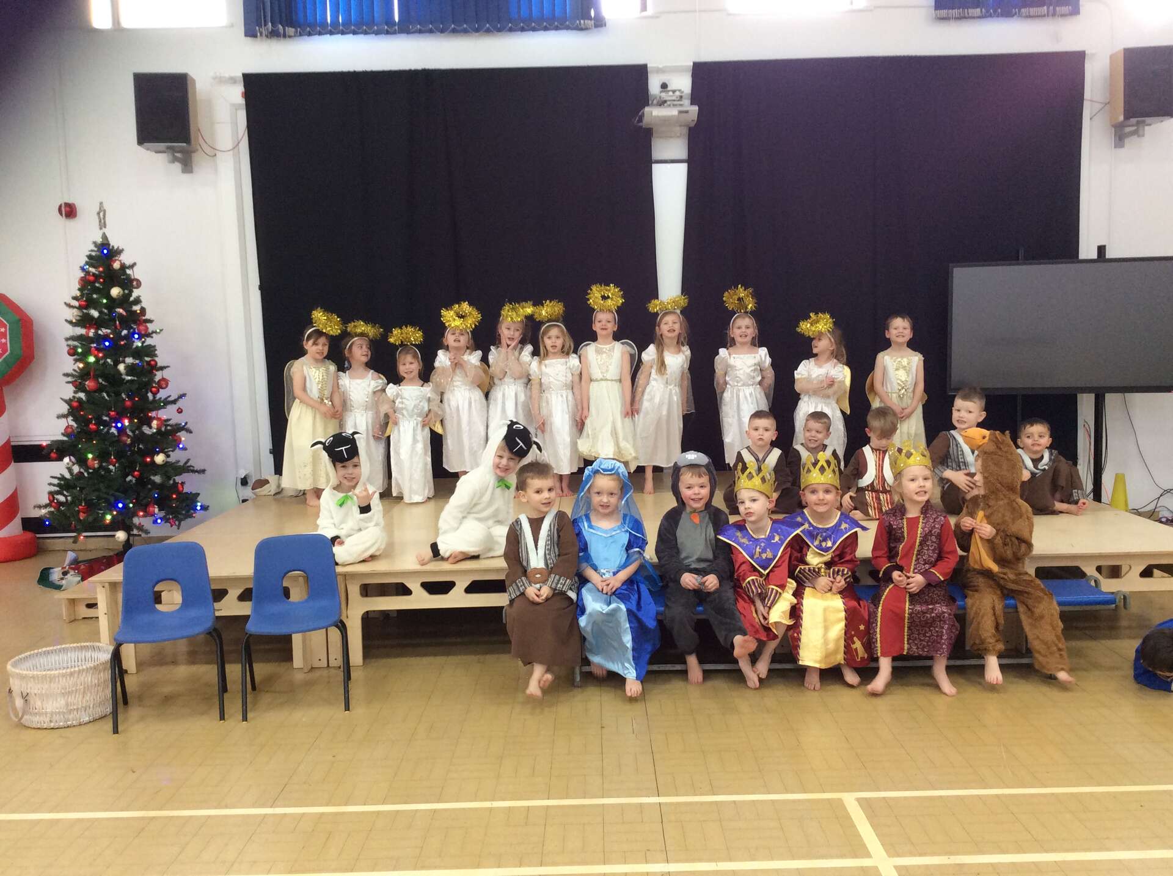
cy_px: 438
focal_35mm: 32
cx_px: 586
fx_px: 1083
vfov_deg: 44.1
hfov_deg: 56.9
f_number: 2.4
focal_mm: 3.3
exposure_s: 1/25
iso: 80
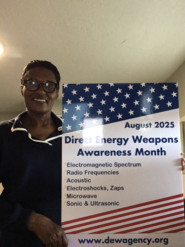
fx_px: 221
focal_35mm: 31
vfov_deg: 58.4
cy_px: 124
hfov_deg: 45.4
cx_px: 92
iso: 200
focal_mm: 2.15
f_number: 2.4
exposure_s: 1/30
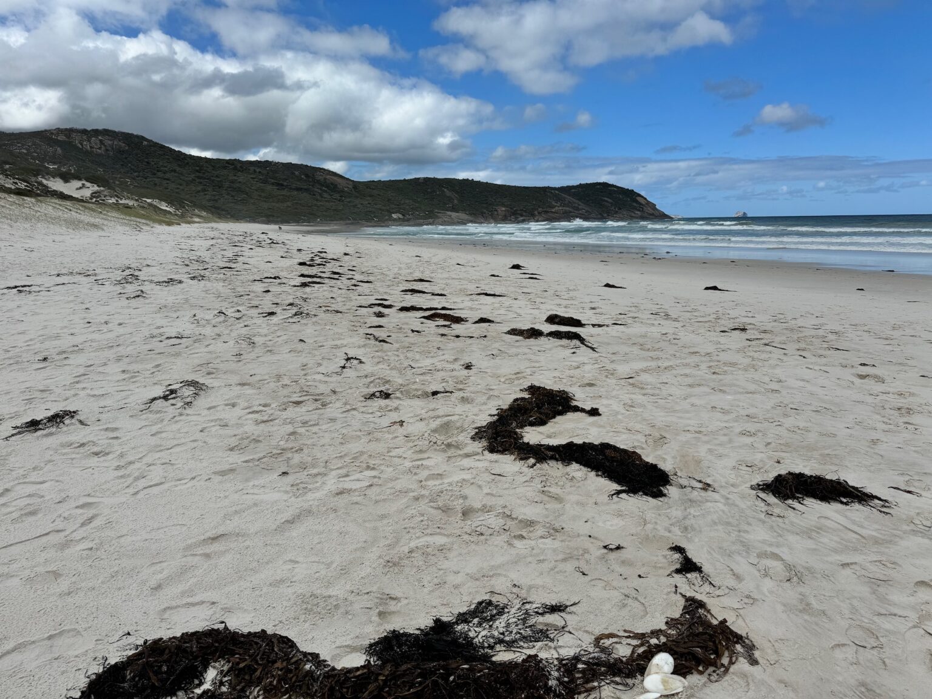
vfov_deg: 56.8
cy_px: 350
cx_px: 466
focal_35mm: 24
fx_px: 646
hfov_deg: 71.6
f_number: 1.78
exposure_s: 1/9009
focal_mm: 6.86
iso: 80
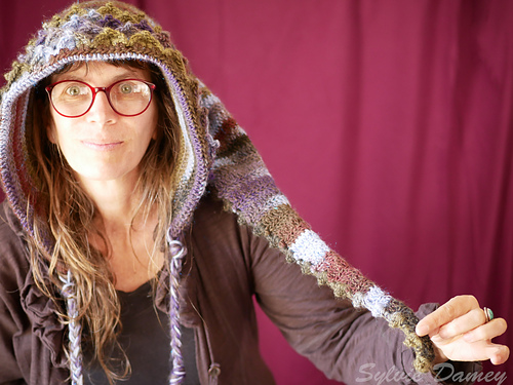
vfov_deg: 17.2
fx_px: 1274
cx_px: 256
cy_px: 192
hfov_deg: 22.8
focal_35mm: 86
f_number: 1.8
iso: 800
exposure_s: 1/100
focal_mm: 43
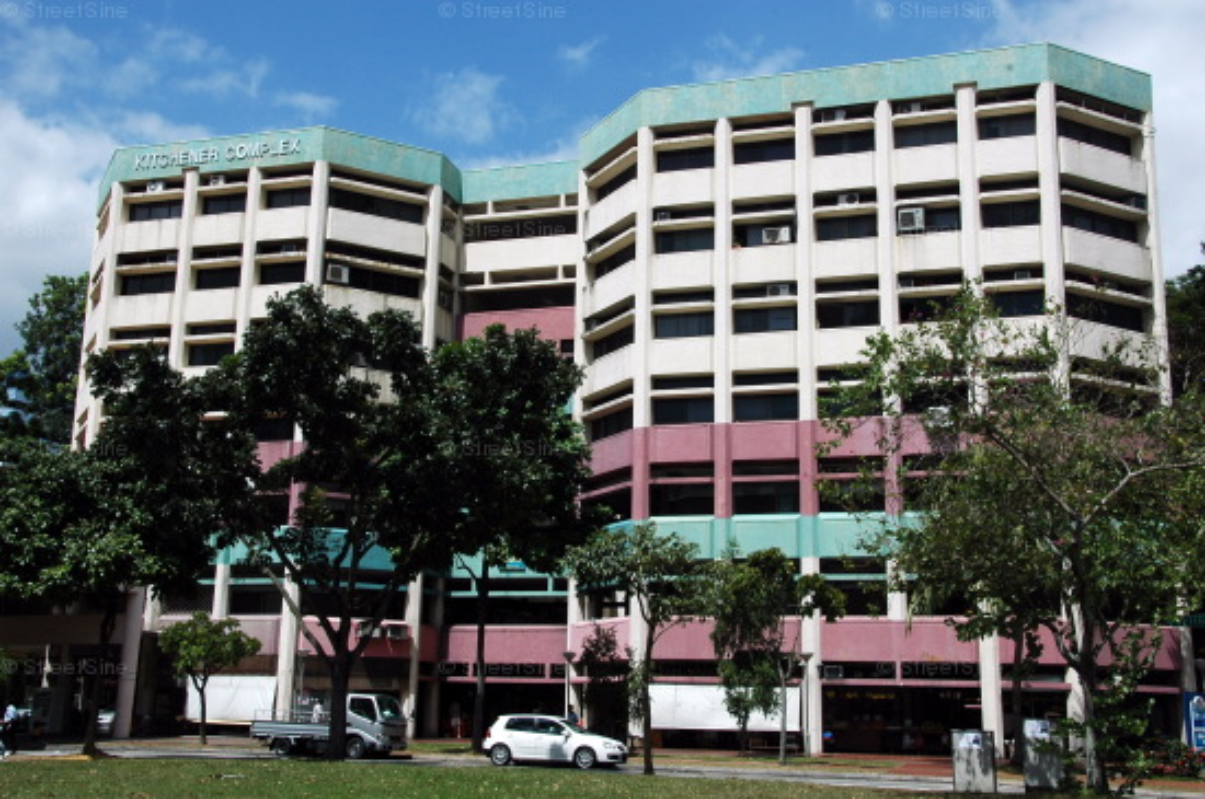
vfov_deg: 34.1
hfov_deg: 49.6
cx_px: 602
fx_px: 1303
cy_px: 400
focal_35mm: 39
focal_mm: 26
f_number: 14
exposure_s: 1/400
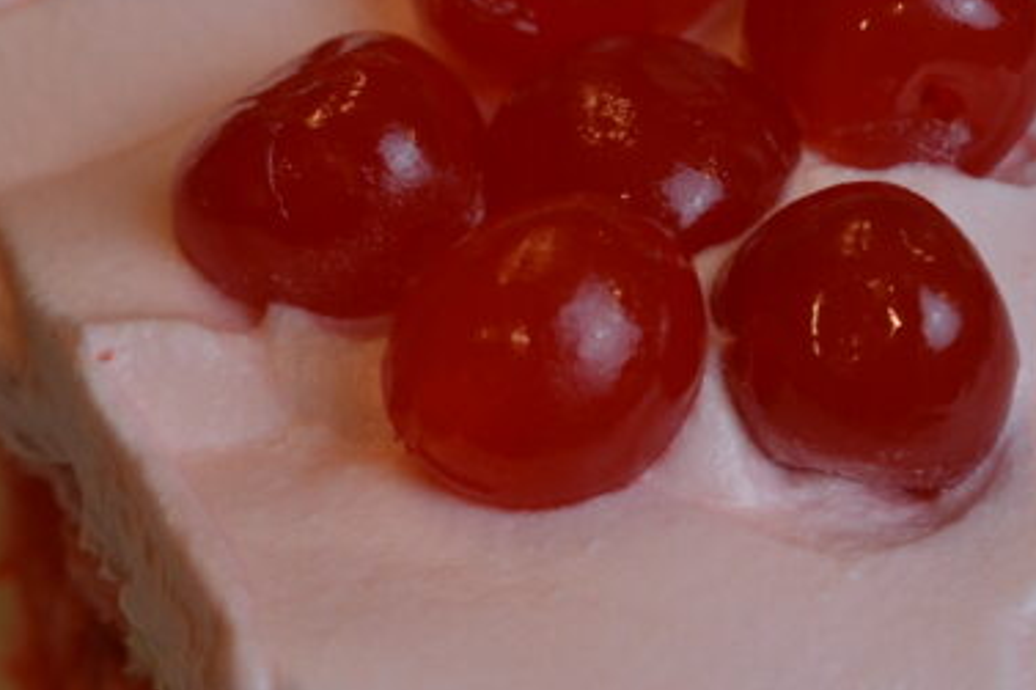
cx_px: 907
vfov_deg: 7.3
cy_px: 522
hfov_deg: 10.9
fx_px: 5379
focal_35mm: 187
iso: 360
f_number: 5.6
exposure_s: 1/125
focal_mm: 46
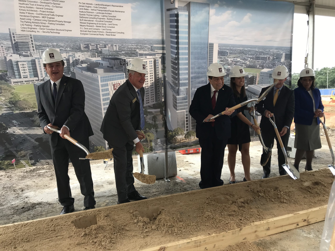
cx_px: 168
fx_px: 271
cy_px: 126
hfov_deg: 63.4
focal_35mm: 28
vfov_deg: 49.7
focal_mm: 3.99
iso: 20
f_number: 1.8
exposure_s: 1/322
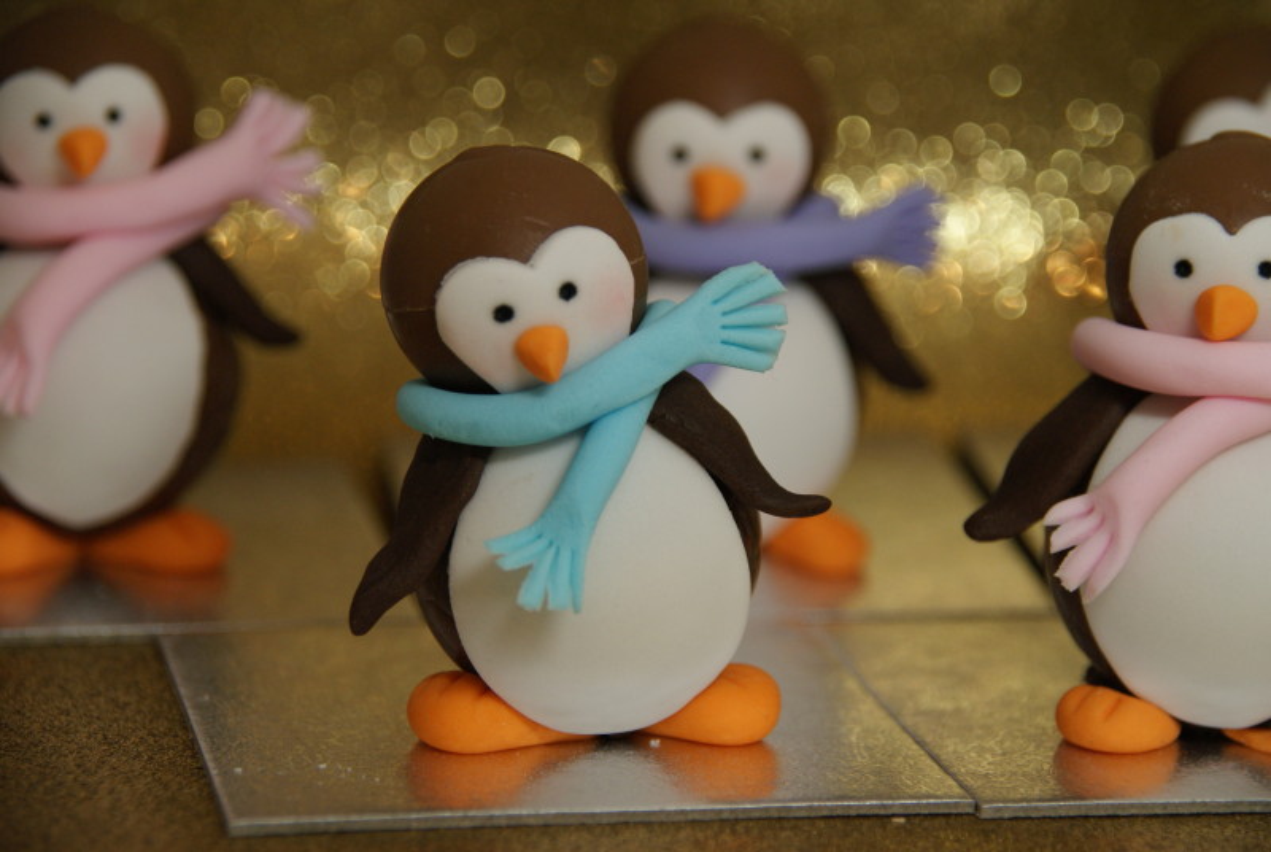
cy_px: 426
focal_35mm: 150
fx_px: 5304
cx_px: 636
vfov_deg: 9.2
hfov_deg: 13.7
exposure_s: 1/125
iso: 400
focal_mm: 100
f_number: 5.6
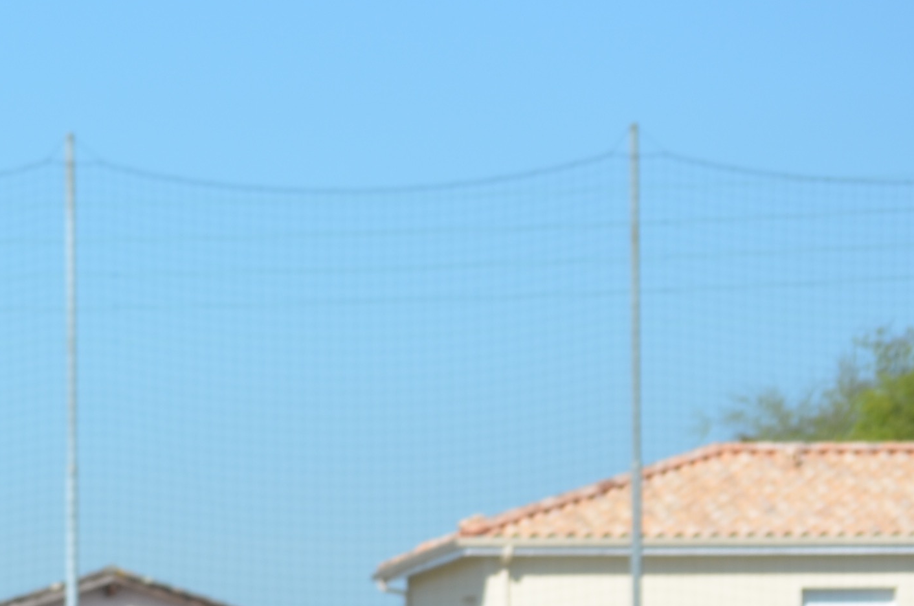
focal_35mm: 314
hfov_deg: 6.5
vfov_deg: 4.3
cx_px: -504
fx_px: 7958
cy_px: 752
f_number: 9
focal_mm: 60
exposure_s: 1/320
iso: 100
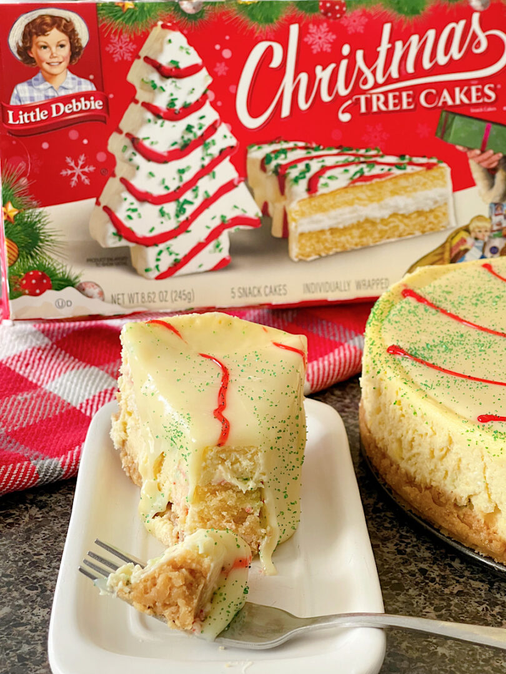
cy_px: 337
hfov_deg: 22.9
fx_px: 1247
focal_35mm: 64
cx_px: 253
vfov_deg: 30.3
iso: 160
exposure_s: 1/60
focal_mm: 7.5
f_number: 2.2
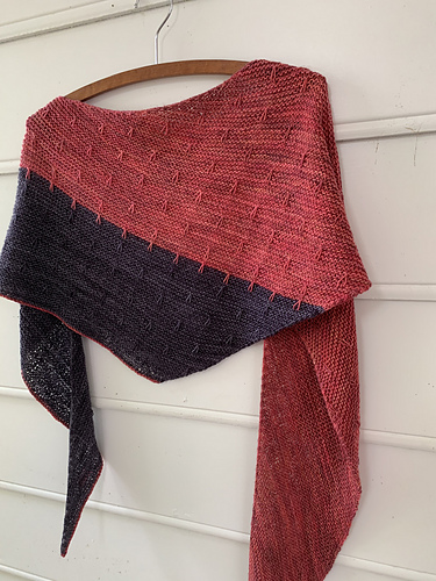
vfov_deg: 67.3
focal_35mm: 26
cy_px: 290
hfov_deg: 53.1
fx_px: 437
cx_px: 218
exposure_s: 1/60
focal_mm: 4.25
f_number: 1.8
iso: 125
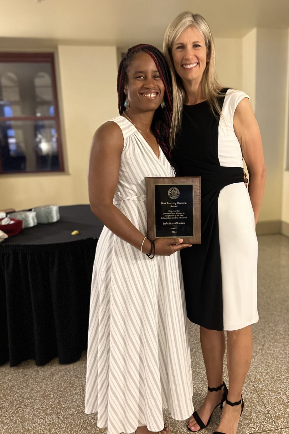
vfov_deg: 61.9
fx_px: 361
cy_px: 214
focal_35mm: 30
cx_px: 176
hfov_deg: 43.3
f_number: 1.5
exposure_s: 1/30
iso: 800
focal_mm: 5.7
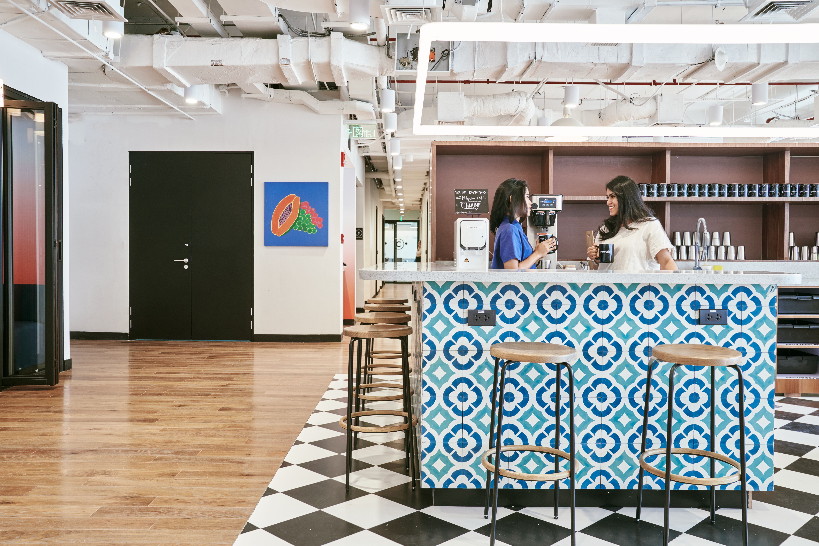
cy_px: 273
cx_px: 410
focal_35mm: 31
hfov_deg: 60.3
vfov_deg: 42.3
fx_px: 705
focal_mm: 31
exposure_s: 1/10
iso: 400
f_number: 8
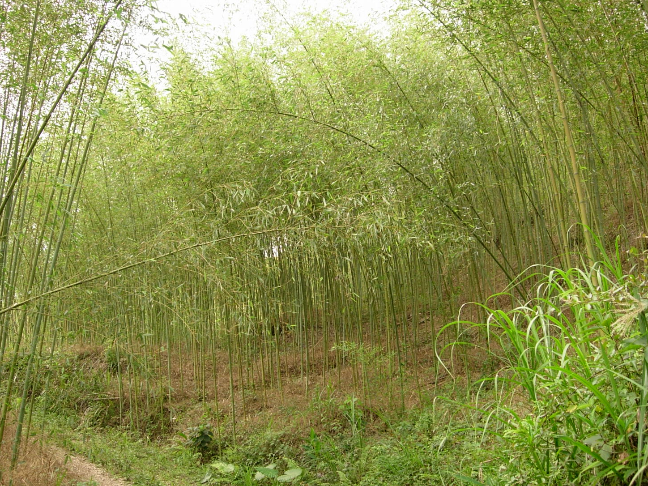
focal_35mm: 42
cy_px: 264
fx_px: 786
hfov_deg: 44.8
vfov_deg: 34.3
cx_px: 321
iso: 64
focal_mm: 7.8
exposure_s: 1/98.7
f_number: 2.8
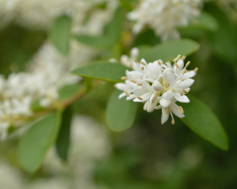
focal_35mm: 94
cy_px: 94
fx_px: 656
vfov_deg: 16.4
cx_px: 115
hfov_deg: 20.5
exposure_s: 1/320
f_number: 7.1
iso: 400
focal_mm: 55
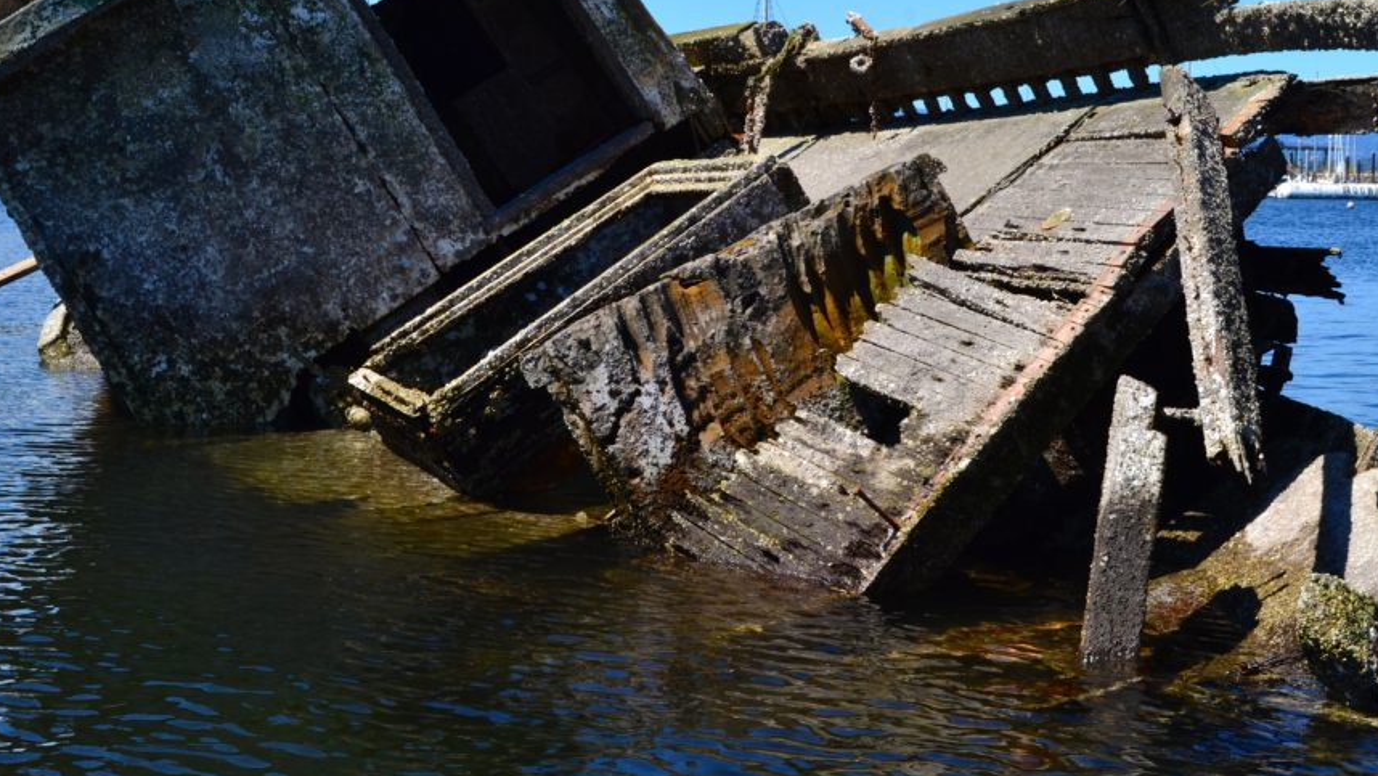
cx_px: 779
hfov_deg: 34.8
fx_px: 2193
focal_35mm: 60
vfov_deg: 20.0
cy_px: 296
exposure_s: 1/250
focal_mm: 32
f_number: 10
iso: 400
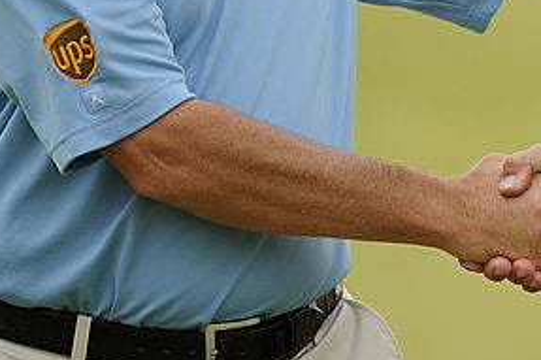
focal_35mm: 1785
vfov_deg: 0.8
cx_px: 754
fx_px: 26808
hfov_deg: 1.2
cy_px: -46
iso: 400
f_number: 4
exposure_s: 1/800
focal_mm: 500
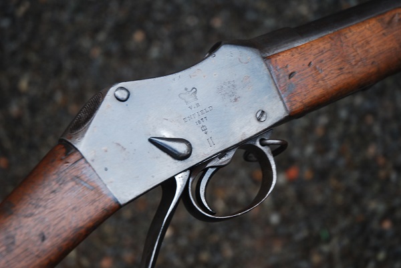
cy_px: 134
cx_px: 200
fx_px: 869
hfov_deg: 26.0
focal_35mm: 78
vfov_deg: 17.5
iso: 200
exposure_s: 1/60
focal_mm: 52
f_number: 4.5
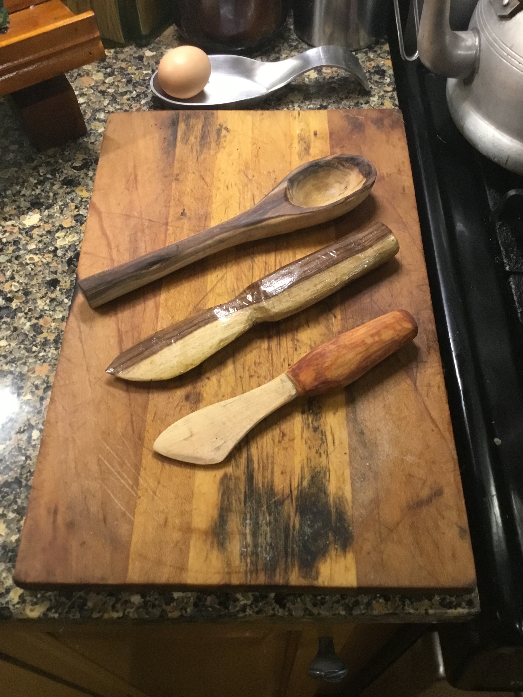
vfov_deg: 58.4
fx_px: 624
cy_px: 348
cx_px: 262
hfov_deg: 45.4
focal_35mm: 31
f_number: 2.4
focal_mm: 3.3
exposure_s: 1/30
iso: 160
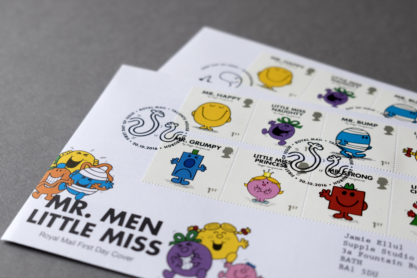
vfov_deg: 26.5
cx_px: 197
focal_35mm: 51
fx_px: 591
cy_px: 144
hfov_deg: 38.9
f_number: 3.2
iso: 200
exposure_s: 1/80
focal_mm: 27.7
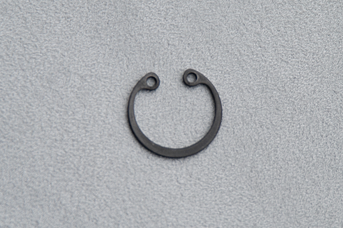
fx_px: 1713
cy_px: 114
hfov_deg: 11.4
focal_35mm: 180
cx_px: 172
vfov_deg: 7.6
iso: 400
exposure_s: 1/180
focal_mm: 120
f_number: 5.6
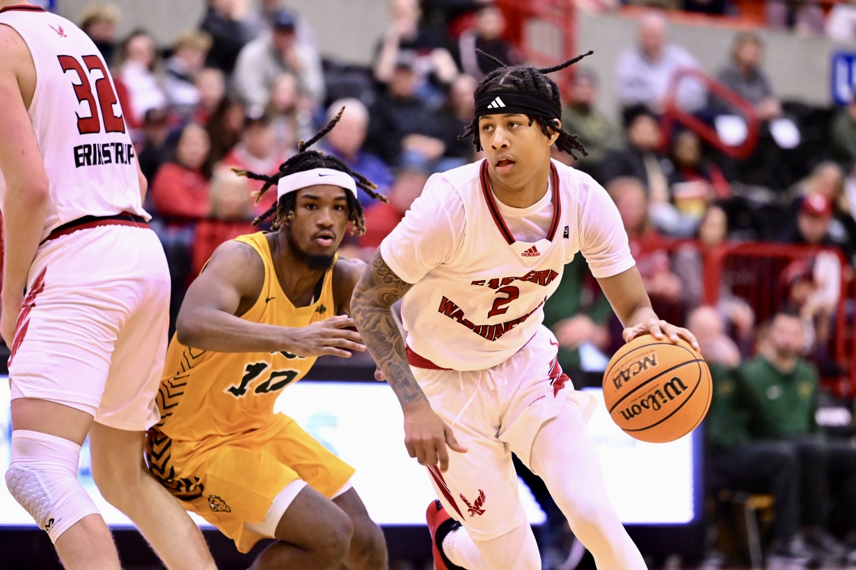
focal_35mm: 165
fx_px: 3923
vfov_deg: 8.3
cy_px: 285
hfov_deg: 12.5
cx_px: 428
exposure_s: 1/1250
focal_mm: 165
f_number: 2.8
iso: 8000
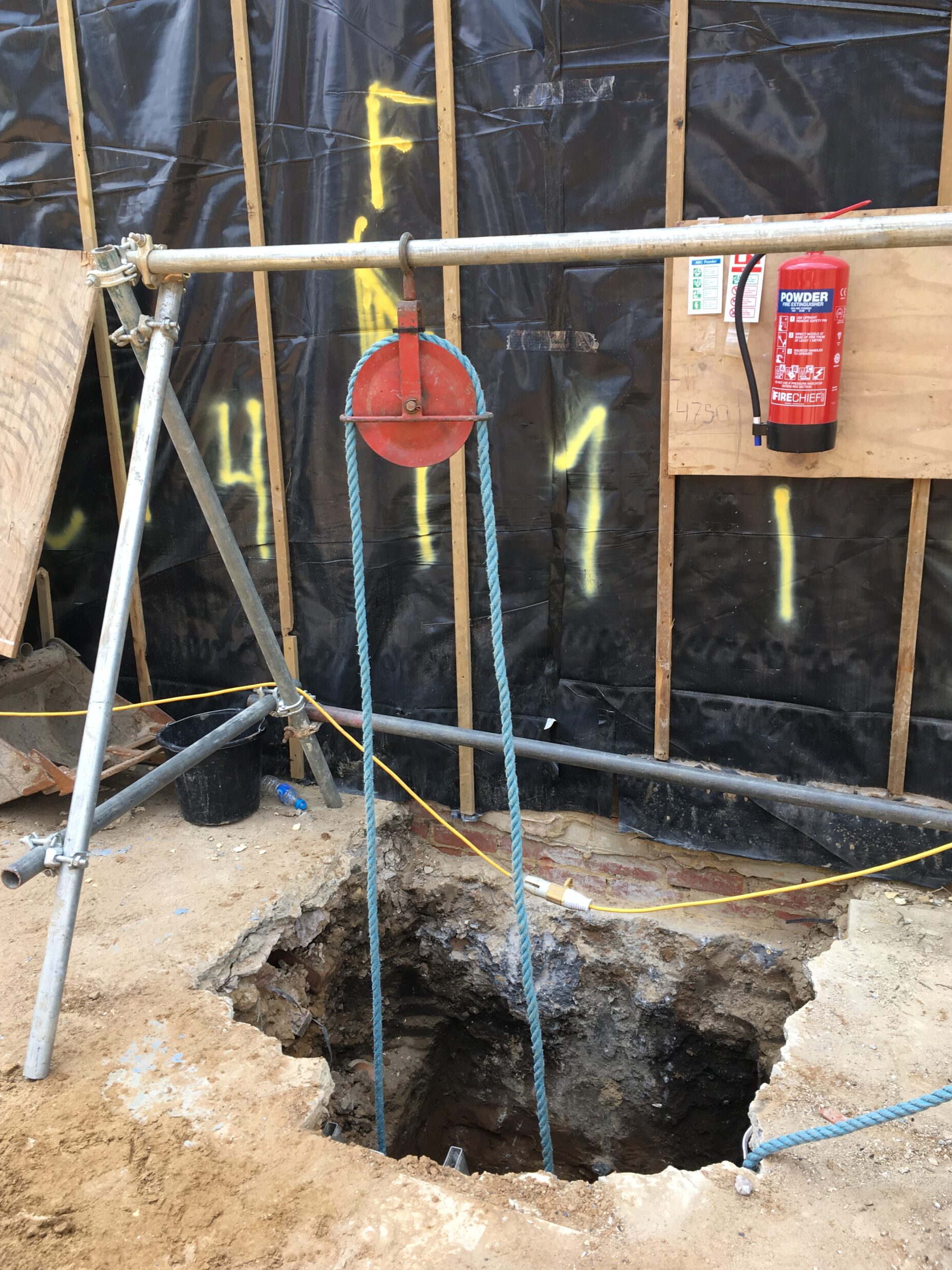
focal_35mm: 30
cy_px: 624
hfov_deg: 46.8
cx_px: 480
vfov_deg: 60.0
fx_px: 1100
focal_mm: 4.15
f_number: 2.2
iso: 25
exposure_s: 1/155
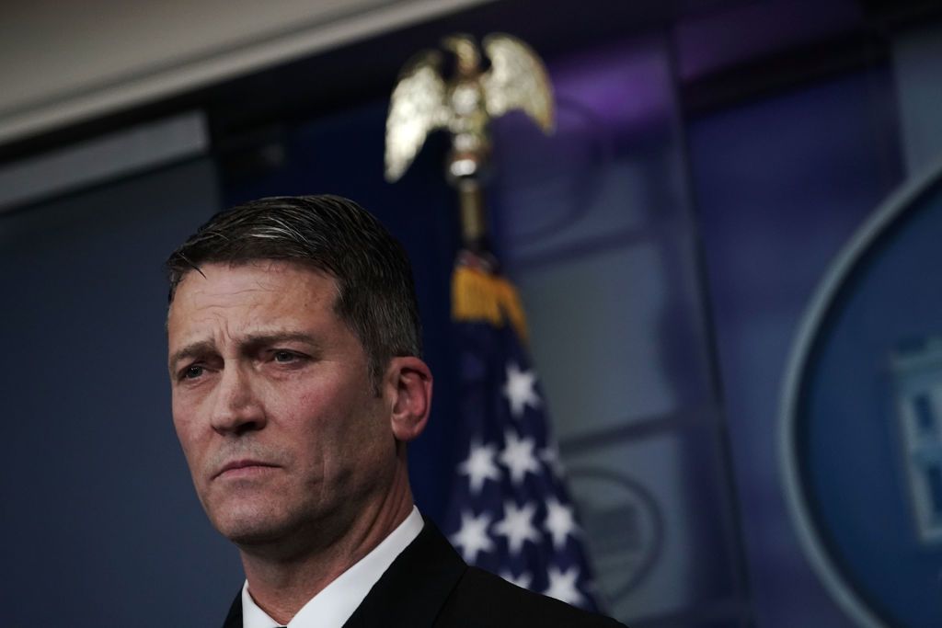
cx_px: 471
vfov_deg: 6.9
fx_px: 5234
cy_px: 314
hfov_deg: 10.3
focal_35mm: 200
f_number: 5.6
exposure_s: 1/800
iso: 3200
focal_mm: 200
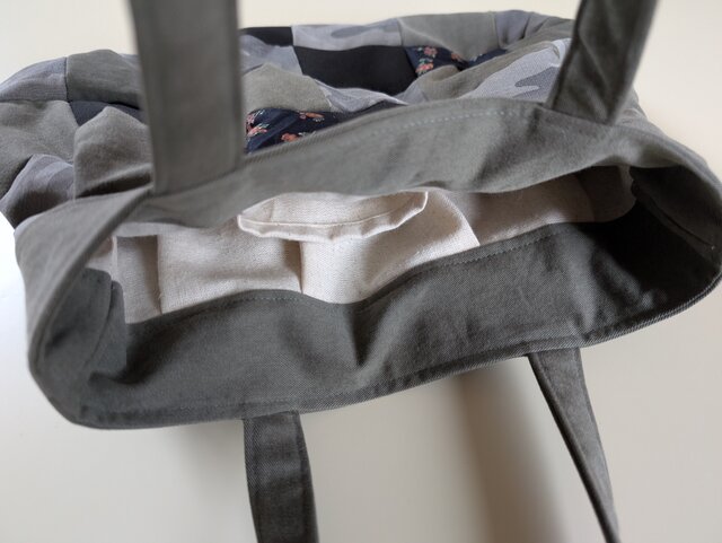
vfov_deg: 56.9
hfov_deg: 71.6
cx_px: 361
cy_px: 272
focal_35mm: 24
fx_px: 501
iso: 595
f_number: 1.68
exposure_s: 1/91
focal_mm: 6.9
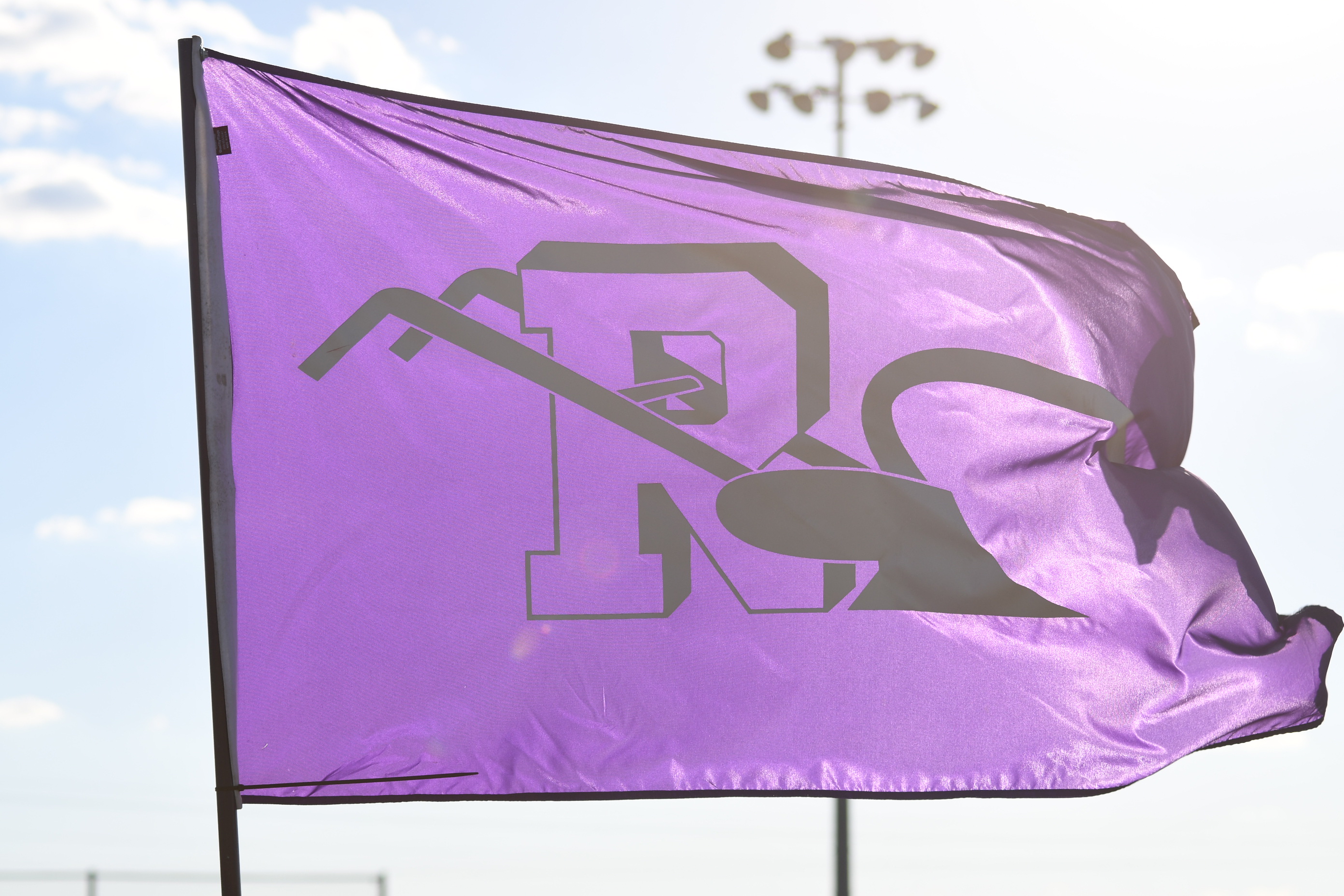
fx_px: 4480
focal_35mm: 120
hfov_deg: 17.1
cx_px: 672
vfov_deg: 11.4
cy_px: 448
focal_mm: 80
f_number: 4.5
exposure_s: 1/1250
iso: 100
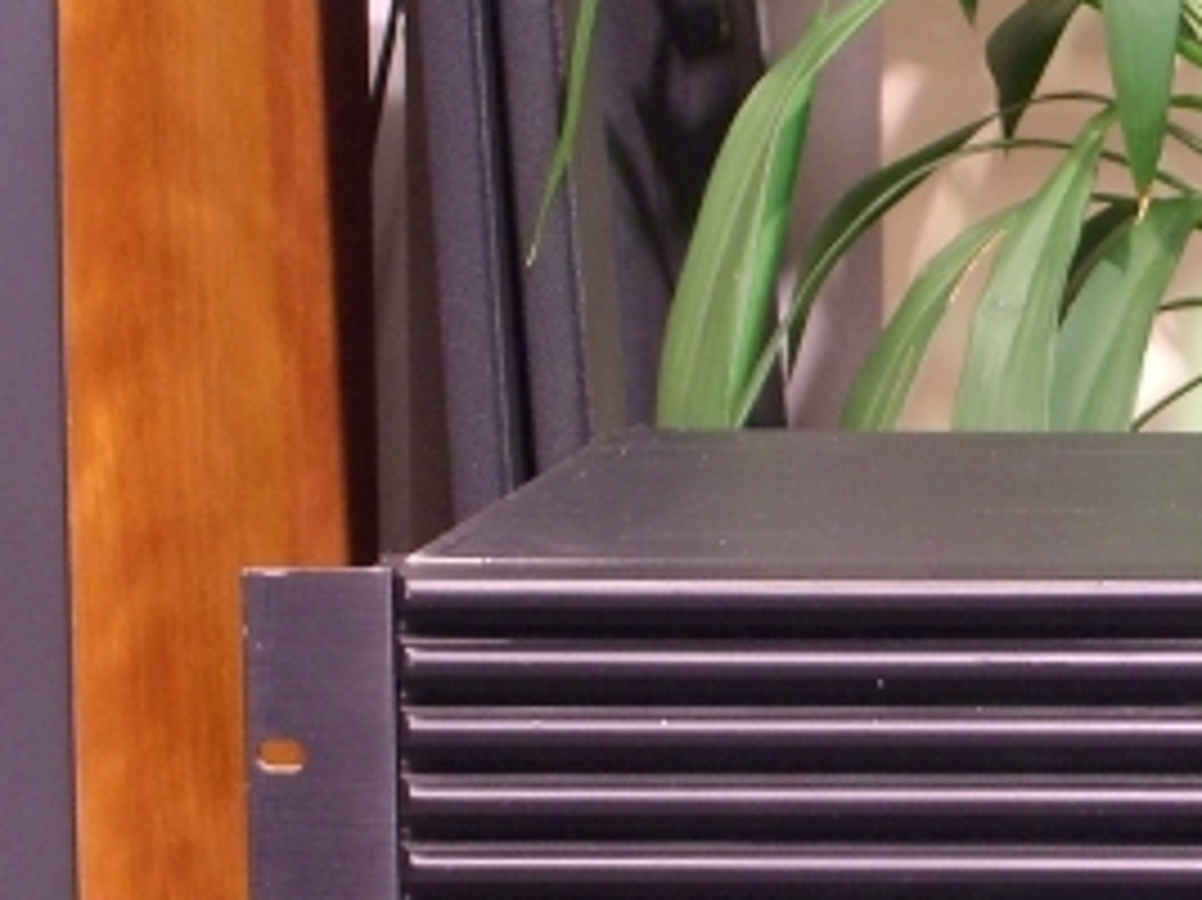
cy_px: 770
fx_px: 6664
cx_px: 1427
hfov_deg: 10.2
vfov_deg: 7.7
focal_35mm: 192
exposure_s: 1/5
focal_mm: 16.6
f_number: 4.4
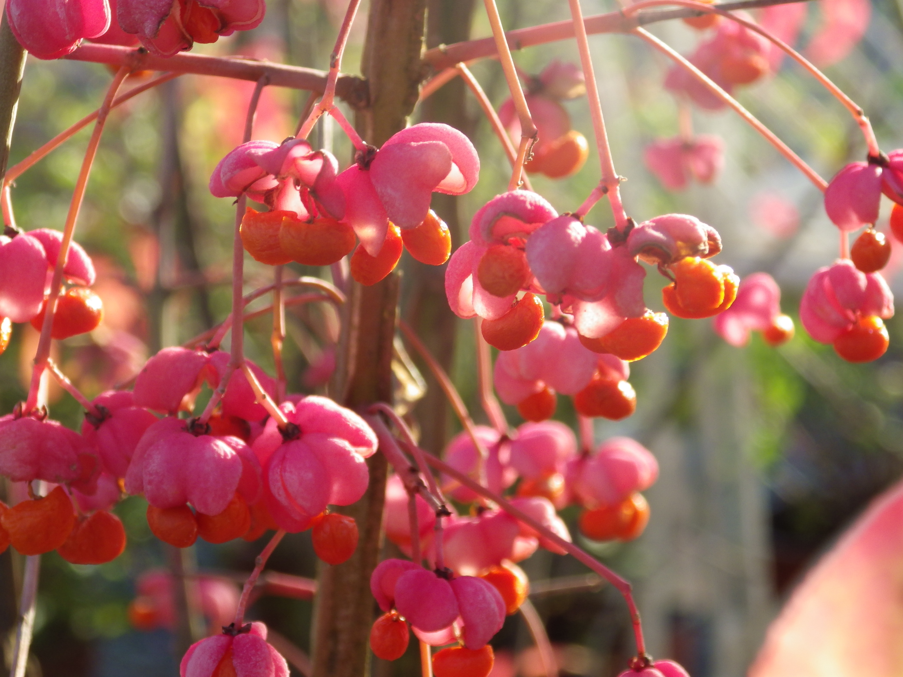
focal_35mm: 119
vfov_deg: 12.5
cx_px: 452
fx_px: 3104
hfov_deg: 16.6
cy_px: 338
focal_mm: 21.3
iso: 100
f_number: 4.8
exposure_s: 1/125
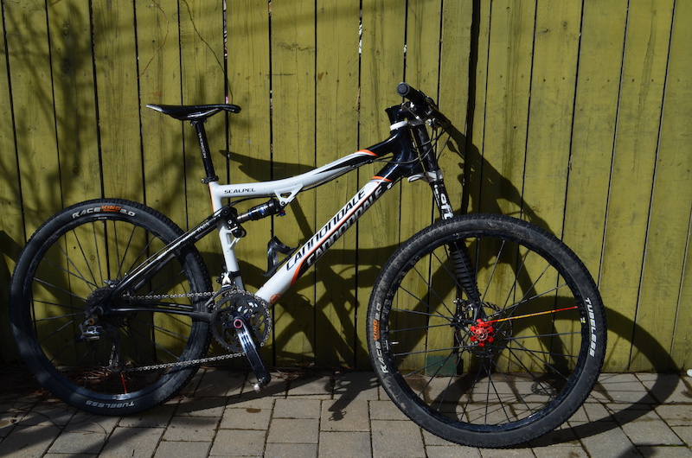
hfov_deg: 53.2
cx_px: 346
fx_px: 691
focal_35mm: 36
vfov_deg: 36.7
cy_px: 229
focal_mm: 24
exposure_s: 1/160
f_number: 11
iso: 100
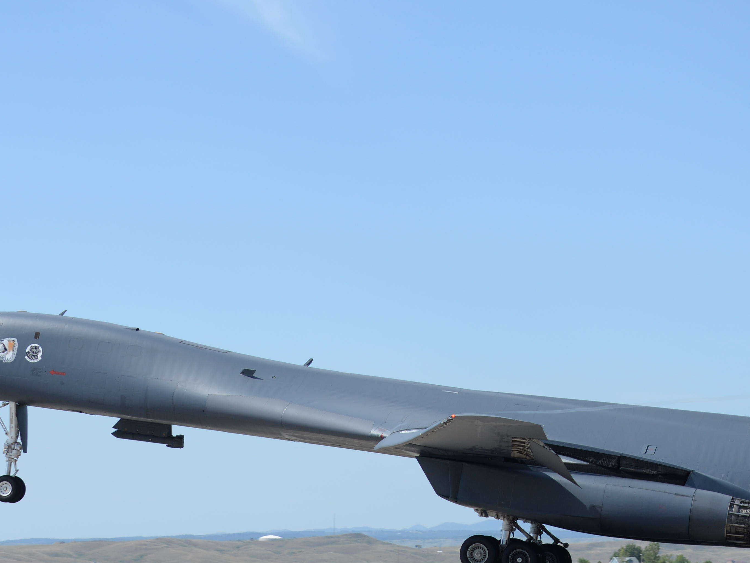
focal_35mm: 148
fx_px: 3207
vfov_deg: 10.0
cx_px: 454
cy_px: 408
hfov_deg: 13.3
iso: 200
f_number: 4.5
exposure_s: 1/1600
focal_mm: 70
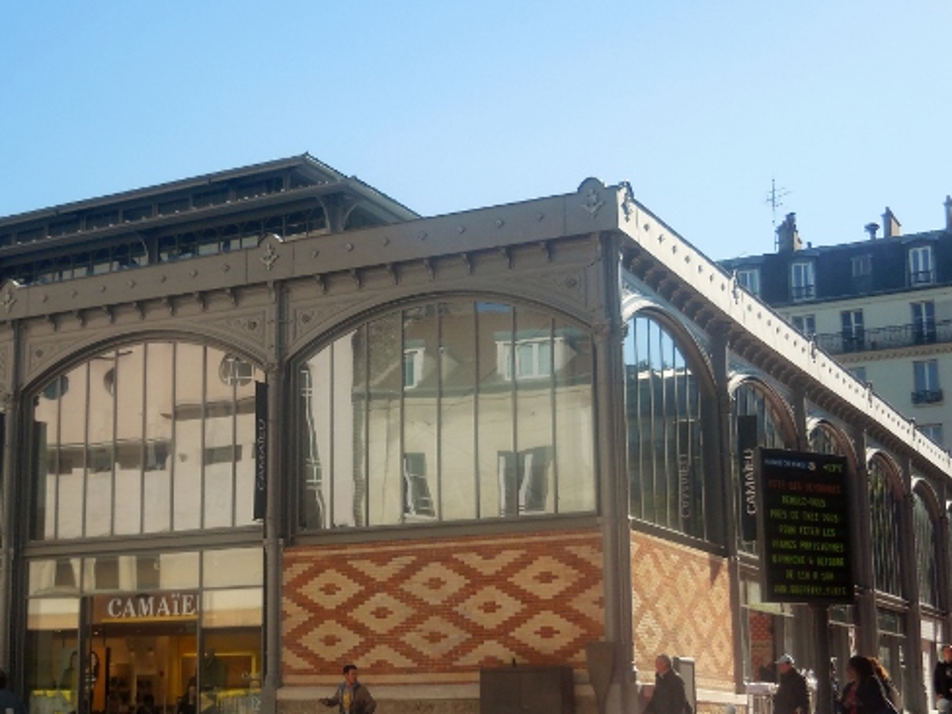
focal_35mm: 59
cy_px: 416
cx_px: 359
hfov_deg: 32.6
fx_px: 1623
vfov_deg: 24.8
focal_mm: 8.1
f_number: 4.2
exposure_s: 1/1000
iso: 125
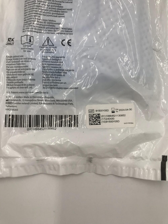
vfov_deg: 63.4
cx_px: 84
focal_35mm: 28
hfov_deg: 49.8
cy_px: 112
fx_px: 181
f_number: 1.8
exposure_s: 1/148
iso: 20
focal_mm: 3.99
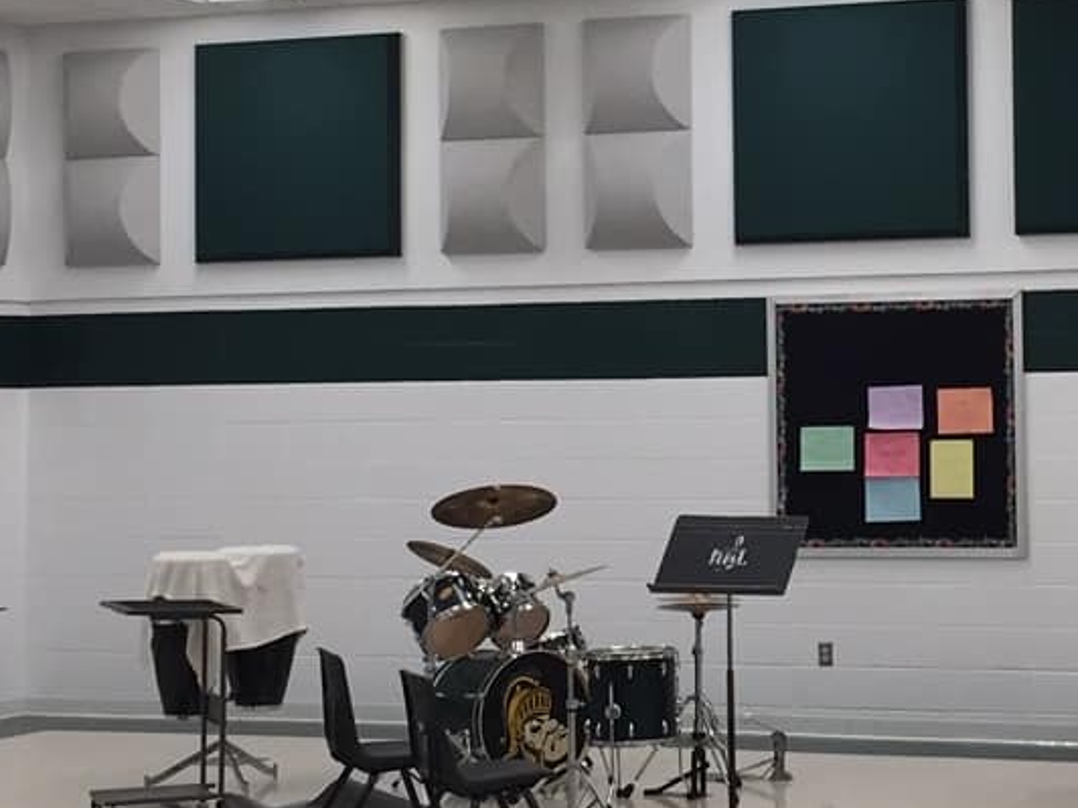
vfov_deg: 16.6
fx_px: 2772
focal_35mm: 89
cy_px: 257
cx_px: 890
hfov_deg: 21.7
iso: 40
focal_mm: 4.15
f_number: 2.2
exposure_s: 1/30
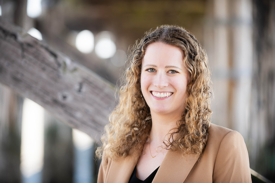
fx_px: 1069
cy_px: 92
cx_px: 138
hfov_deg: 14.7
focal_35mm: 140
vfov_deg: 9.8
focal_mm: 140
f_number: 2.8
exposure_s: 1/250
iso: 160
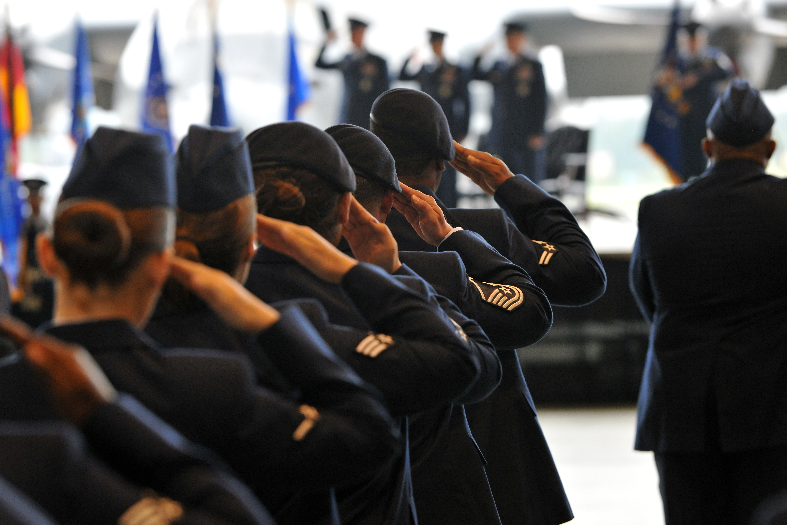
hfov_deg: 12.1
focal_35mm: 170
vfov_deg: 8.1
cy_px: 262
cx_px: 394
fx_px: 3716
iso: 800
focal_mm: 170
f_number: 4.5
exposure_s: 1/60
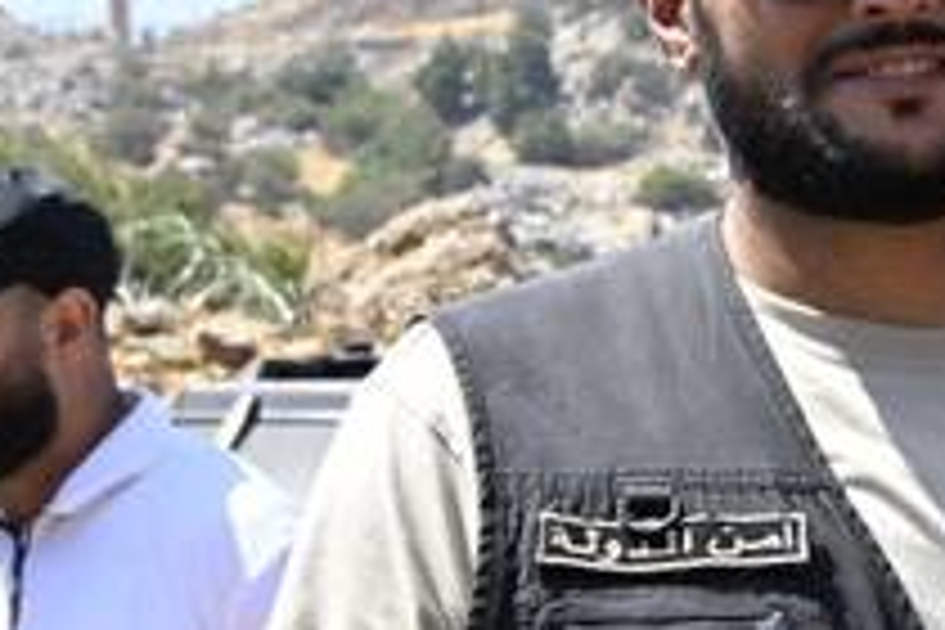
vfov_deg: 7.6
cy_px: 756
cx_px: 2164
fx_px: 4721
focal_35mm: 180
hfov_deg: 10.1
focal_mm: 31.5
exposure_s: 1/400
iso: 400
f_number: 9
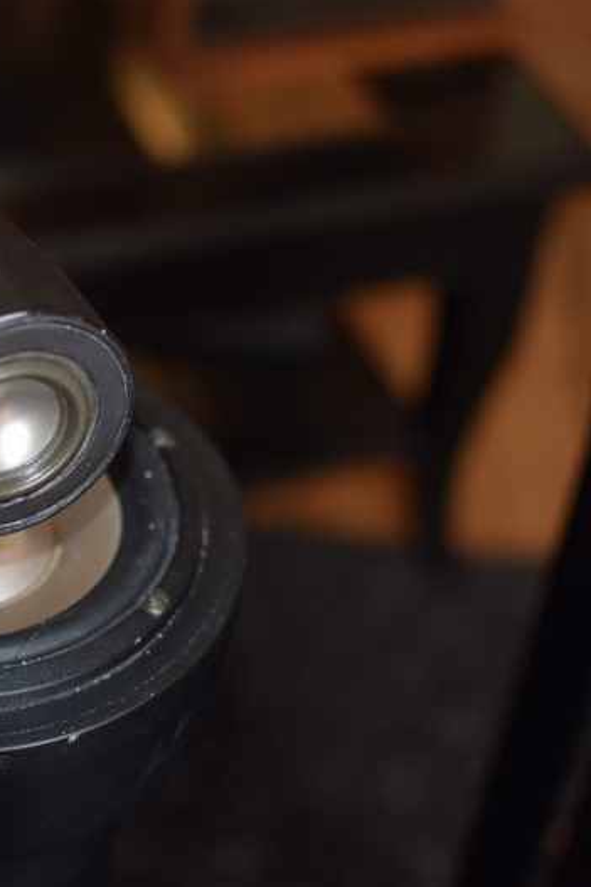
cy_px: 443
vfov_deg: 25.4
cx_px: 54
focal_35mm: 80
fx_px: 1965
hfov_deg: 16.9
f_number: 2.2
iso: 280
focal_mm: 35
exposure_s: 1/60
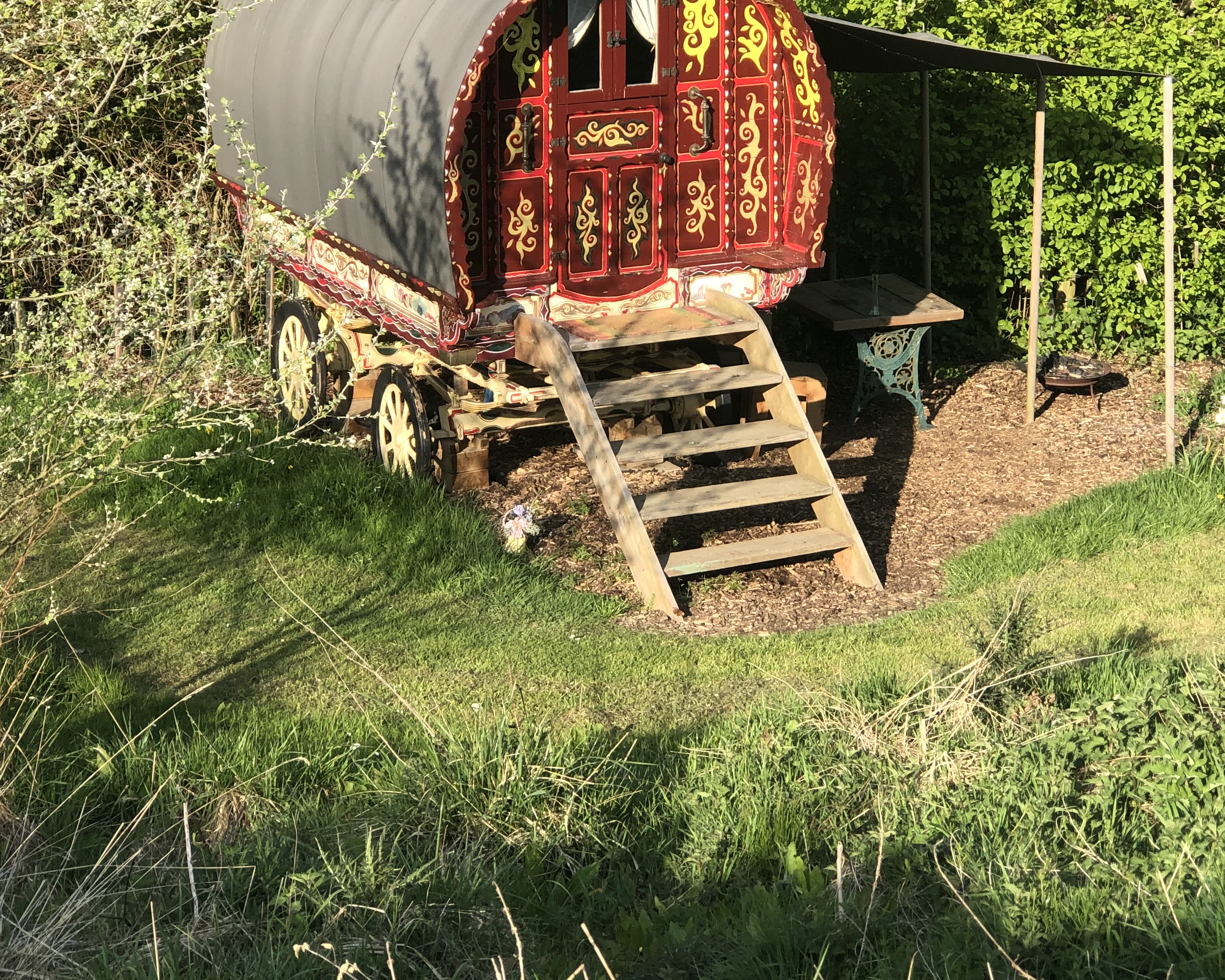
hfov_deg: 21.7
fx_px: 3190
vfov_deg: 17.4
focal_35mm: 88
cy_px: 354
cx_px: 665
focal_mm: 6.6
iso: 20
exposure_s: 1/277
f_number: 2.8
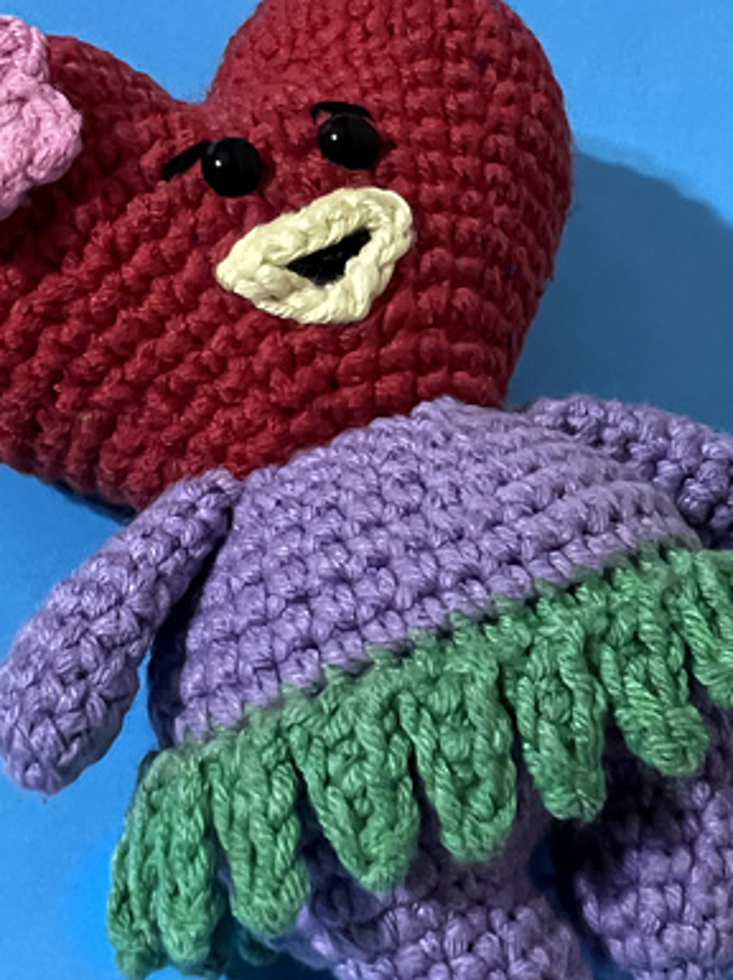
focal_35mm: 52
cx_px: 358
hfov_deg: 28.0
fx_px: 1471
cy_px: 545
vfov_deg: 36.8
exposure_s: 1/50
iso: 640
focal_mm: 1.57
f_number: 1.8
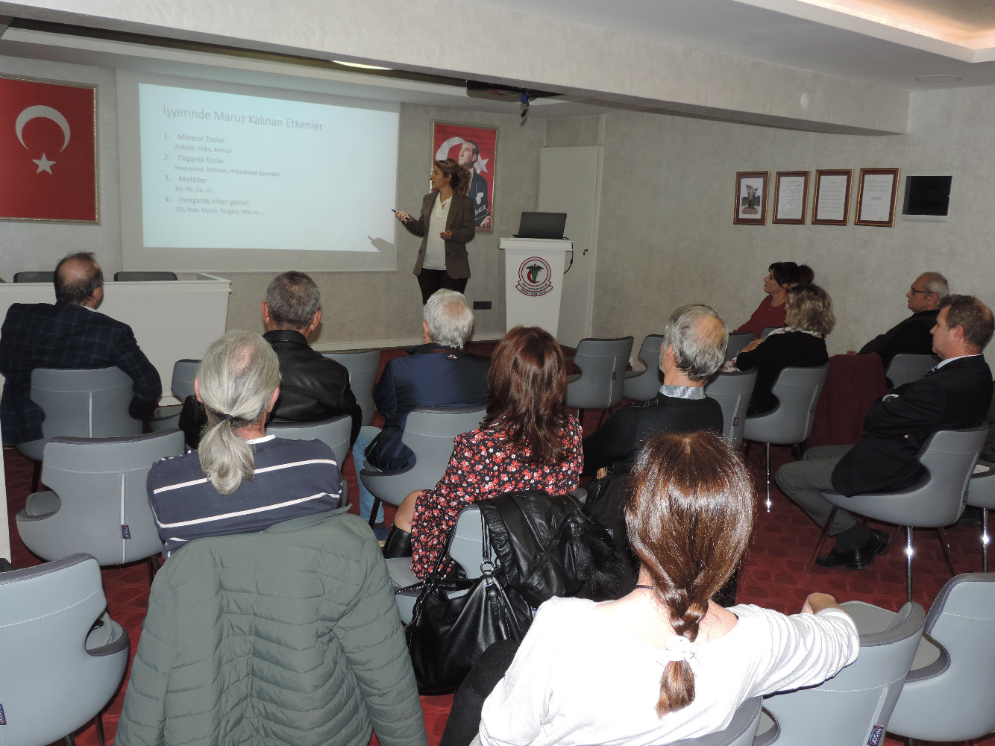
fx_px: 862
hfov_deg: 60.0
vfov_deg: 46.8
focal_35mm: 30
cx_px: 498
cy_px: 373
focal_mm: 5.3
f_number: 3.1
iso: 200
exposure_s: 1/30
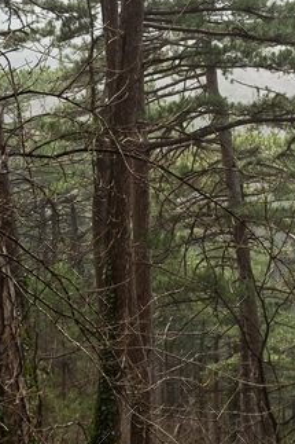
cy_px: 153
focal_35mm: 74
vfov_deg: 27.2
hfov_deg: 18.4
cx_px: 166
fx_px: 910
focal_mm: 18
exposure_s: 1/200
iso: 400
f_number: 8
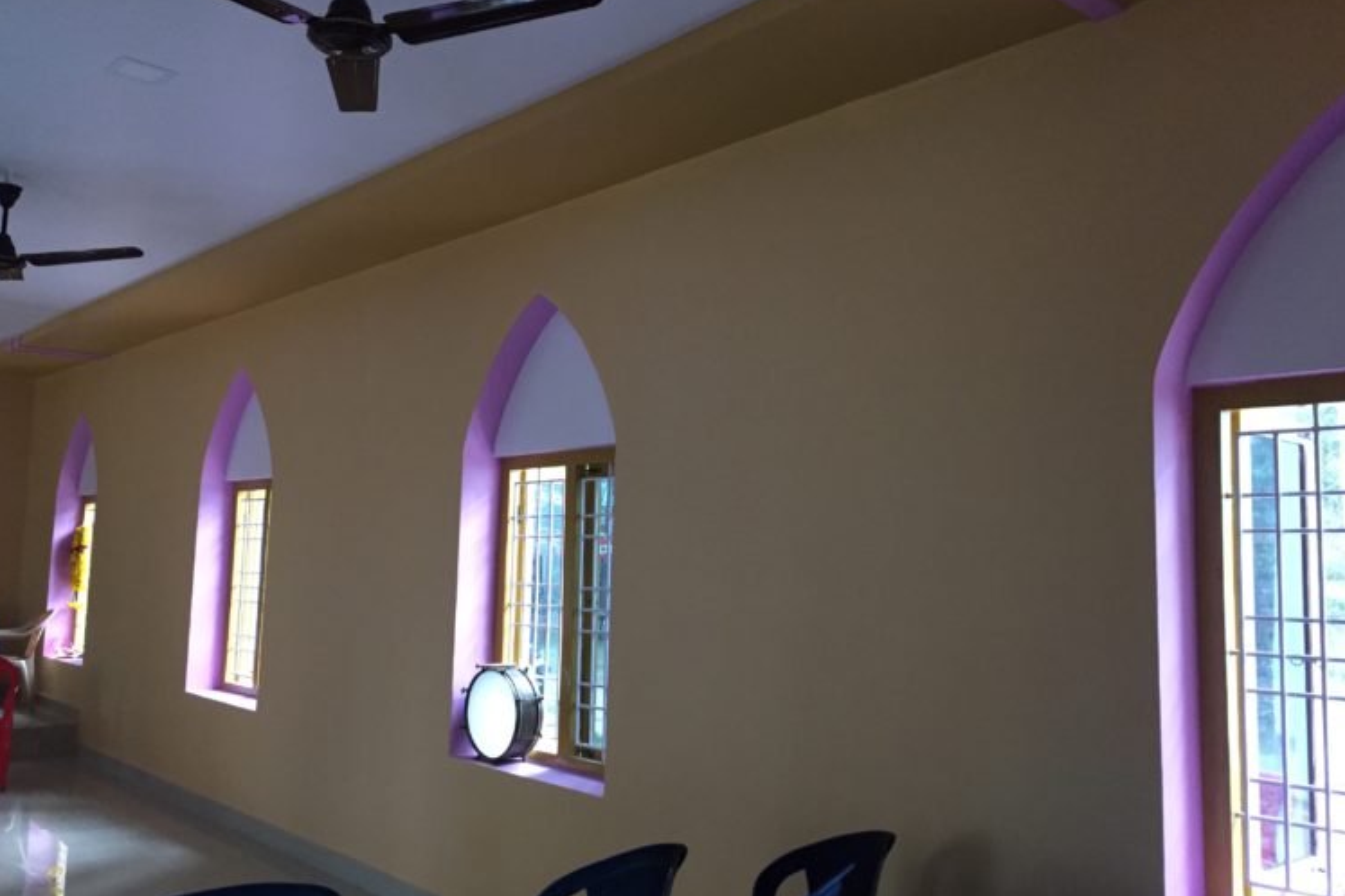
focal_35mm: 31
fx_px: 1158
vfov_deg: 42.3
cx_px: 673
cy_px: 441
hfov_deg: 60.3
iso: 250
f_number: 2.2
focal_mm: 4.15
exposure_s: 1/33
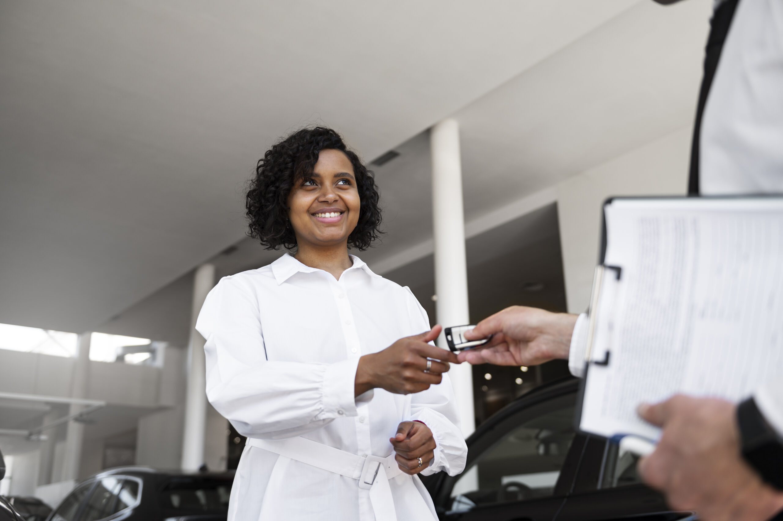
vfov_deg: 37.8
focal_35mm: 35
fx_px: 761
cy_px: 260
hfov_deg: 54.5
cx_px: 392
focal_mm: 35
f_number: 2.8
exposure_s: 1/320
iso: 125
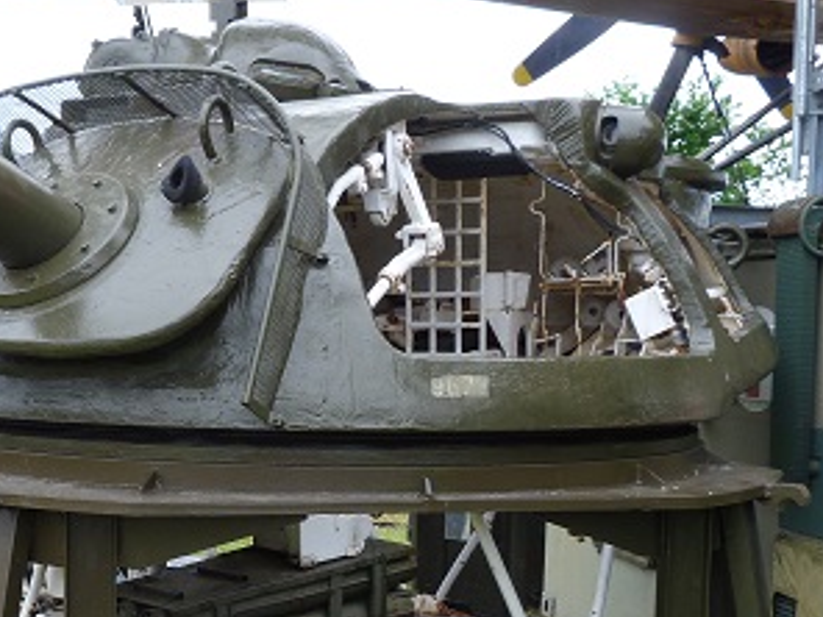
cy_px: 461
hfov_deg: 35.1
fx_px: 1284
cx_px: 259
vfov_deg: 26.7
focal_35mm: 54
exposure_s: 1/125
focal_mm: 4.5
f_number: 4
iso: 80
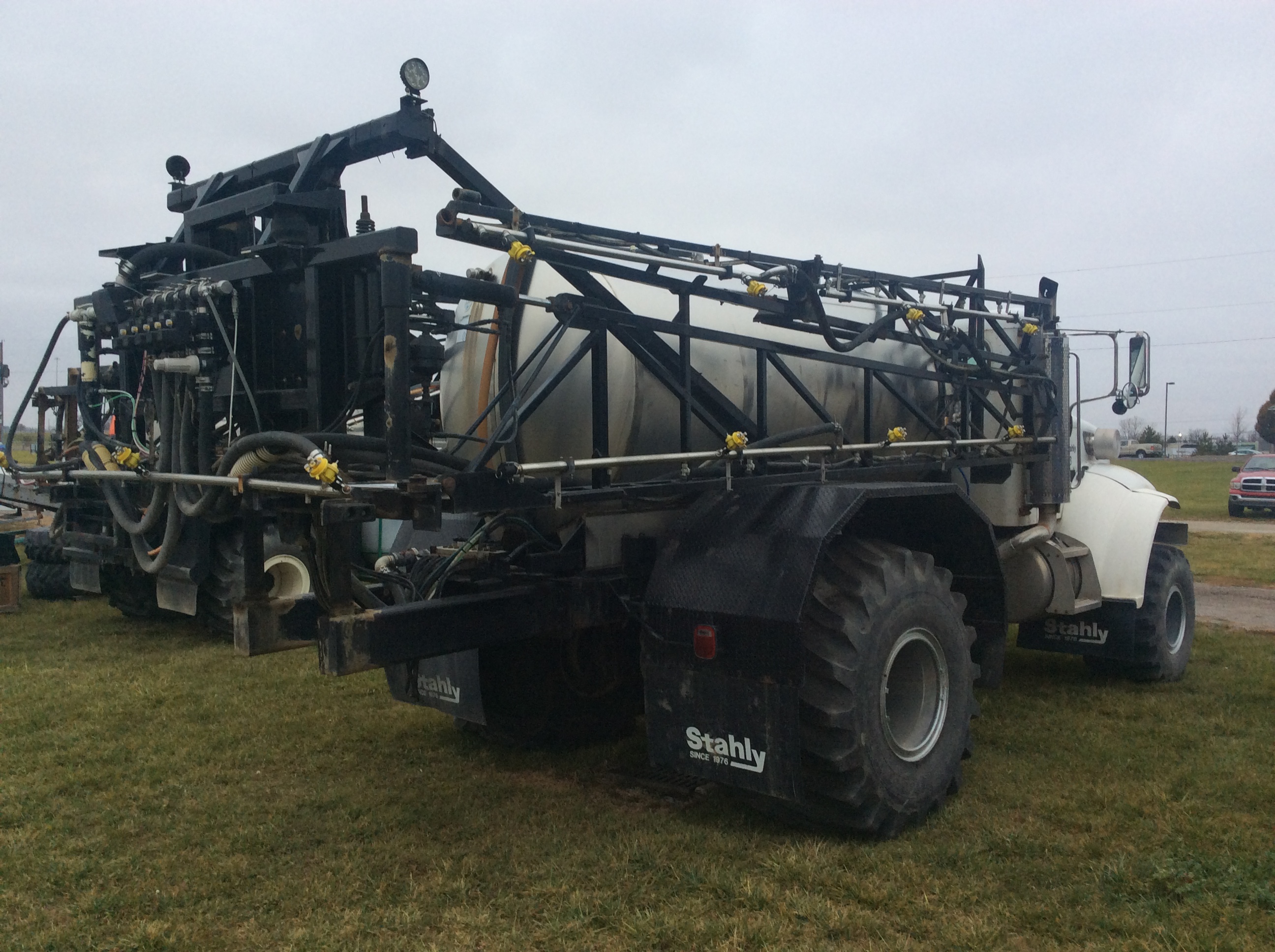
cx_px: 638
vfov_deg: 44.1
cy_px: 476
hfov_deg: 56.9
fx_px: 1177
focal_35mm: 32
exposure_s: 1/33
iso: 40
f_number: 2.4
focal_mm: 3.3
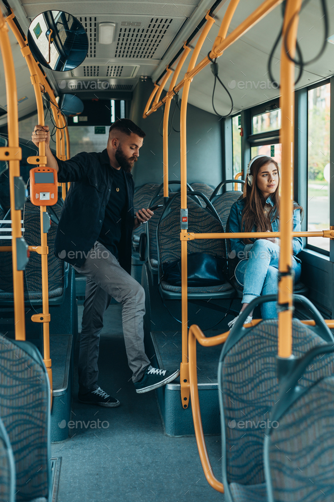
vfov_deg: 39.6
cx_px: 167
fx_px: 697
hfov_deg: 27.0
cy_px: 251
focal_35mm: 50
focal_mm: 50
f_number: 3.5
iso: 250
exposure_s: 1/400
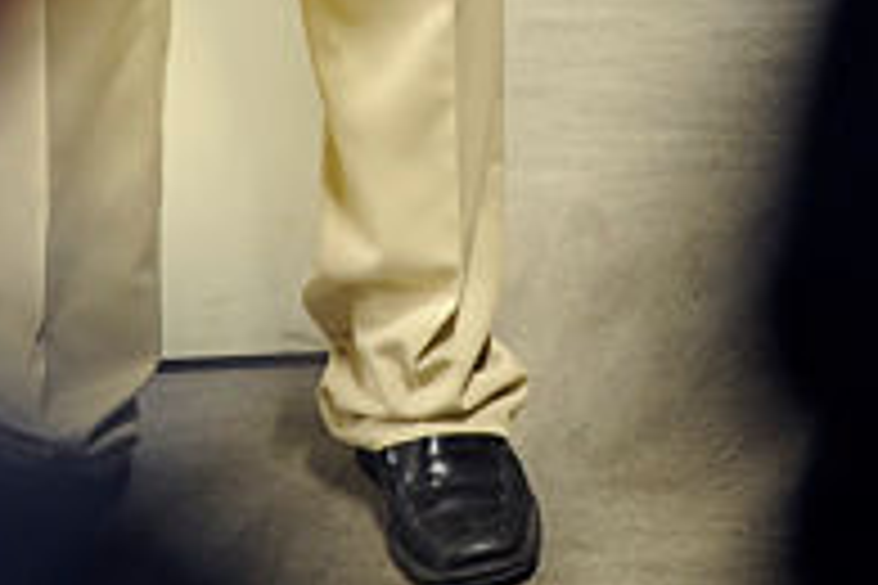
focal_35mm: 184
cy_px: -781
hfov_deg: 10.7
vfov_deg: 7.1
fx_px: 4487
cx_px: 1355
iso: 400
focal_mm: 35
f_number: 4
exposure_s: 1/8
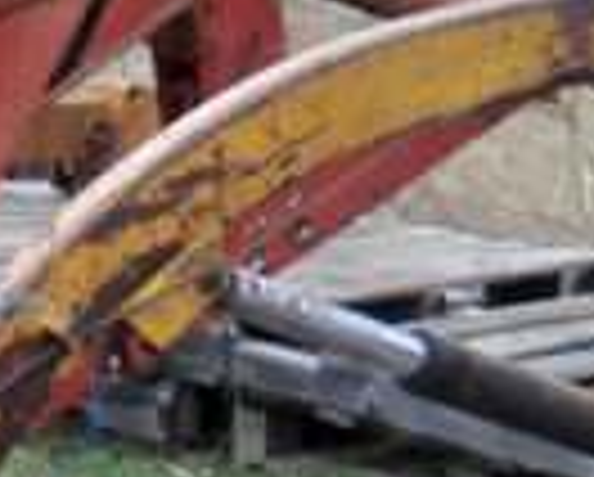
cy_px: 792
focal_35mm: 168
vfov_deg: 8.9
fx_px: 2958
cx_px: 752
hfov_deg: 11.2
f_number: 3.5
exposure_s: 1/200
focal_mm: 6.3
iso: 100
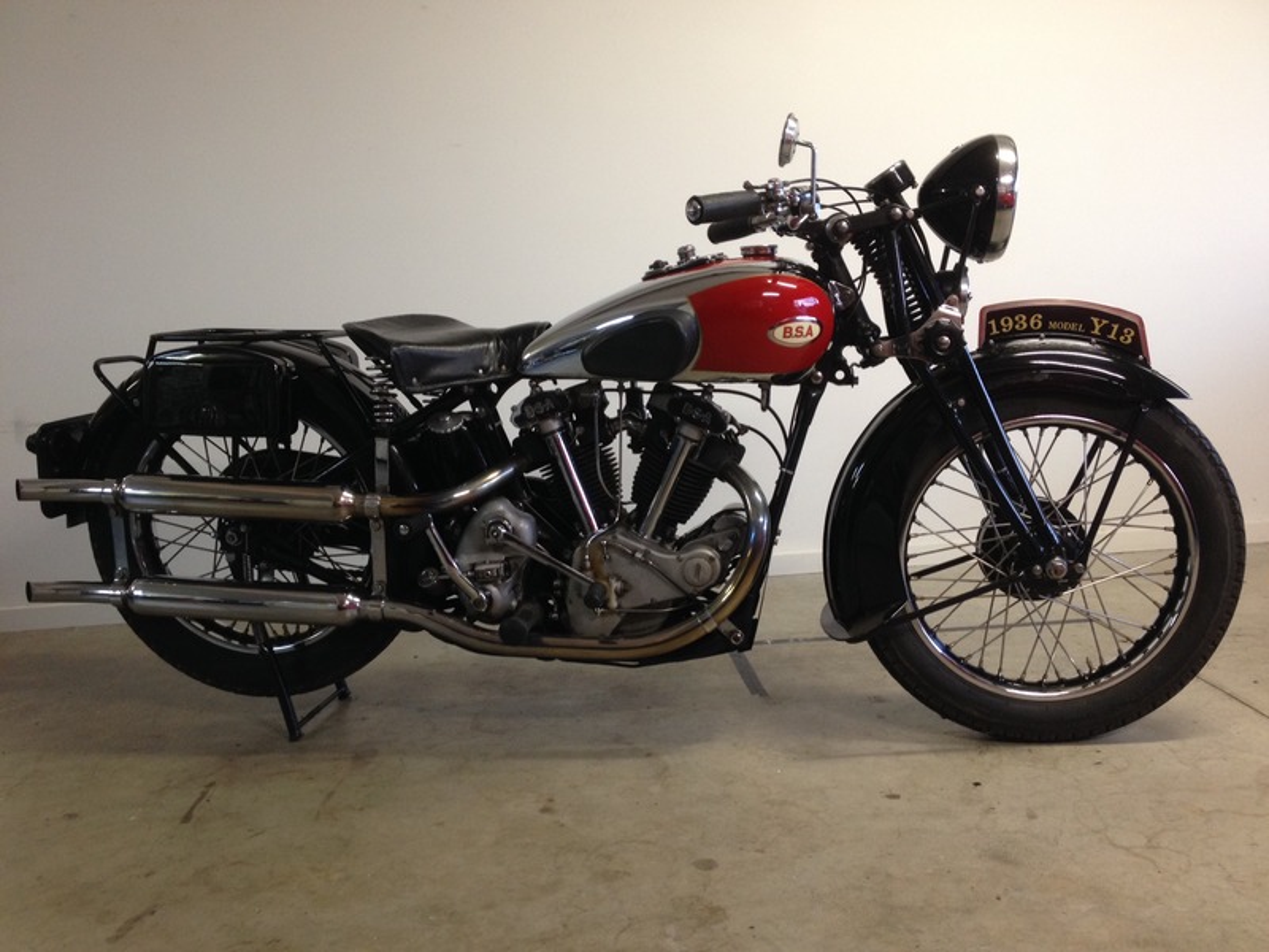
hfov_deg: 52.6
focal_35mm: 35
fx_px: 1283
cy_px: 476
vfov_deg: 40.7
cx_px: 634
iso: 100
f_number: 2.4
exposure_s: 1/20
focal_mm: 4.28
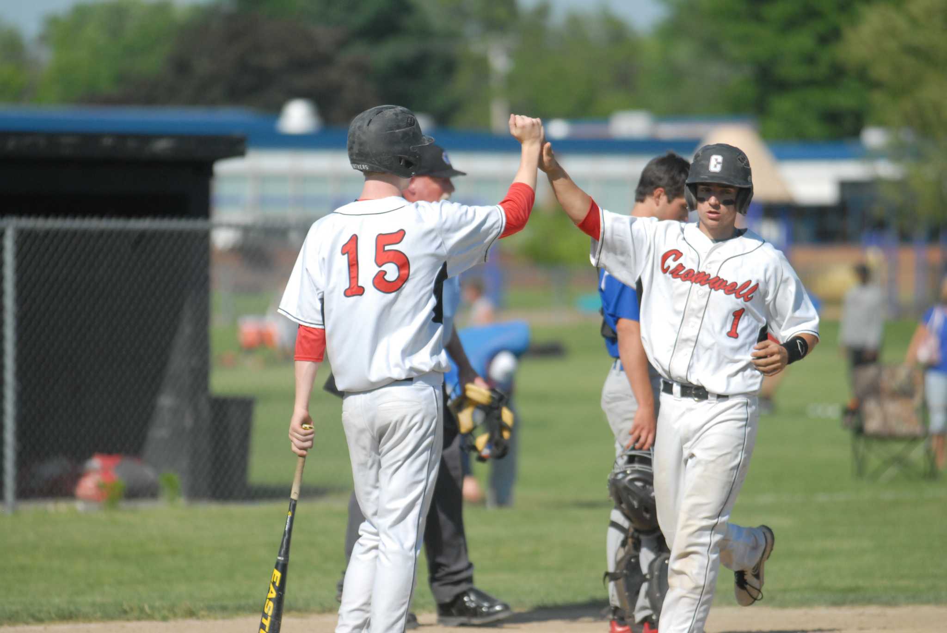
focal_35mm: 300
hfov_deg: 6.9
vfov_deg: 4.6
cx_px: 474
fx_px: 7899
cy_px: 316
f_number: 3.5
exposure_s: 1/4000
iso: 400
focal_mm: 200
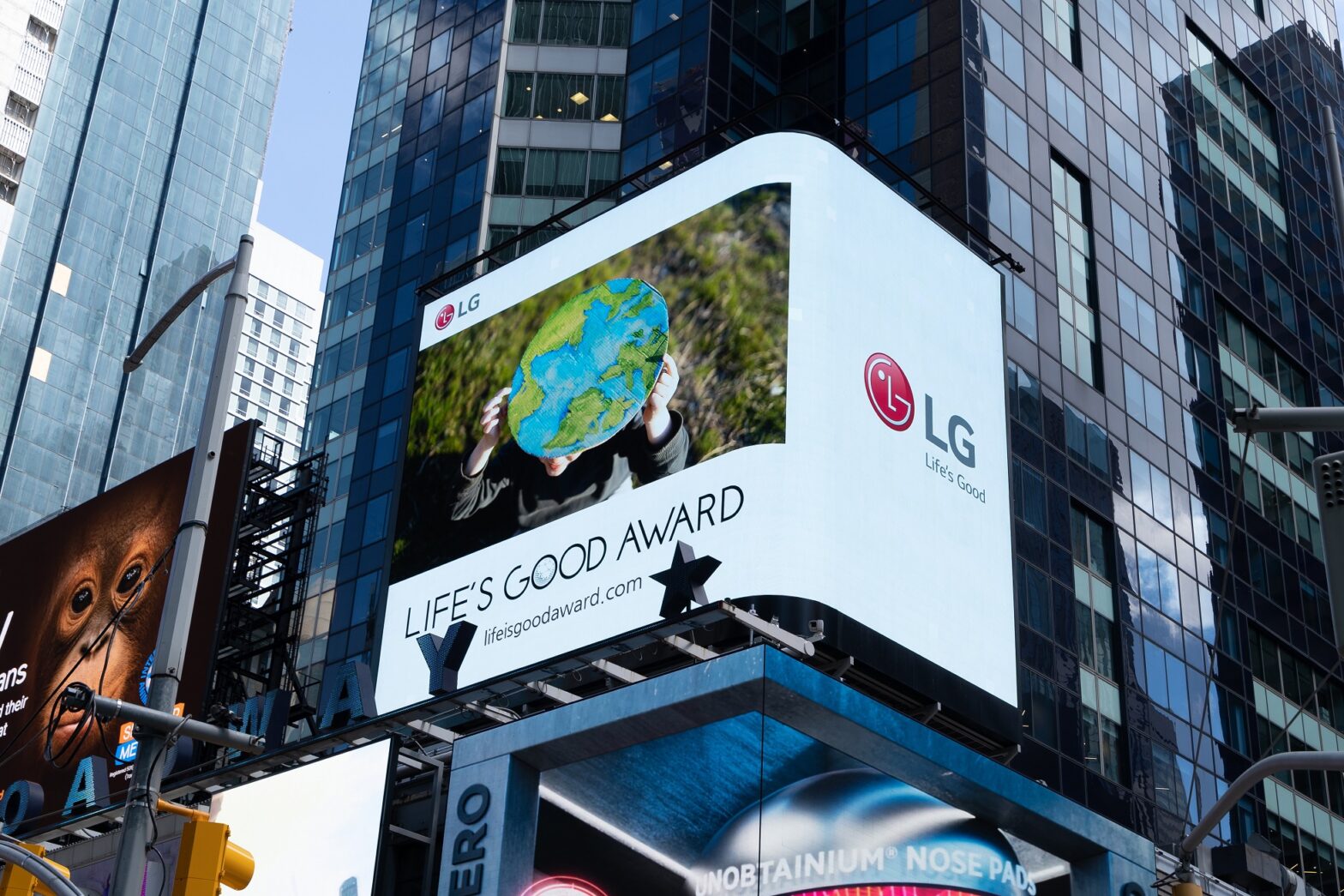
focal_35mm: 52
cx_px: 672
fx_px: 1941
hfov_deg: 38.2
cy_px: 448
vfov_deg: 26.0
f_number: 5.6
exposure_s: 1/200
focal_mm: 35
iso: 100
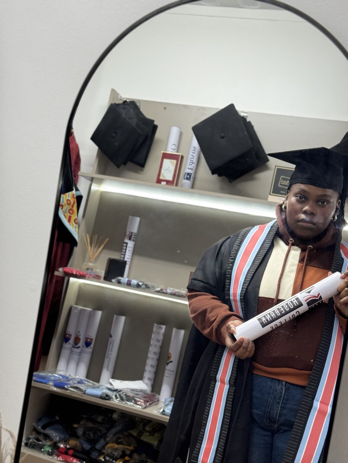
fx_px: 643
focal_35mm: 48
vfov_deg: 39.7
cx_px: 174
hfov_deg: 30.3
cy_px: 232
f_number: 1.78
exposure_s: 1/50
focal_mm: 6.76
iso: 160
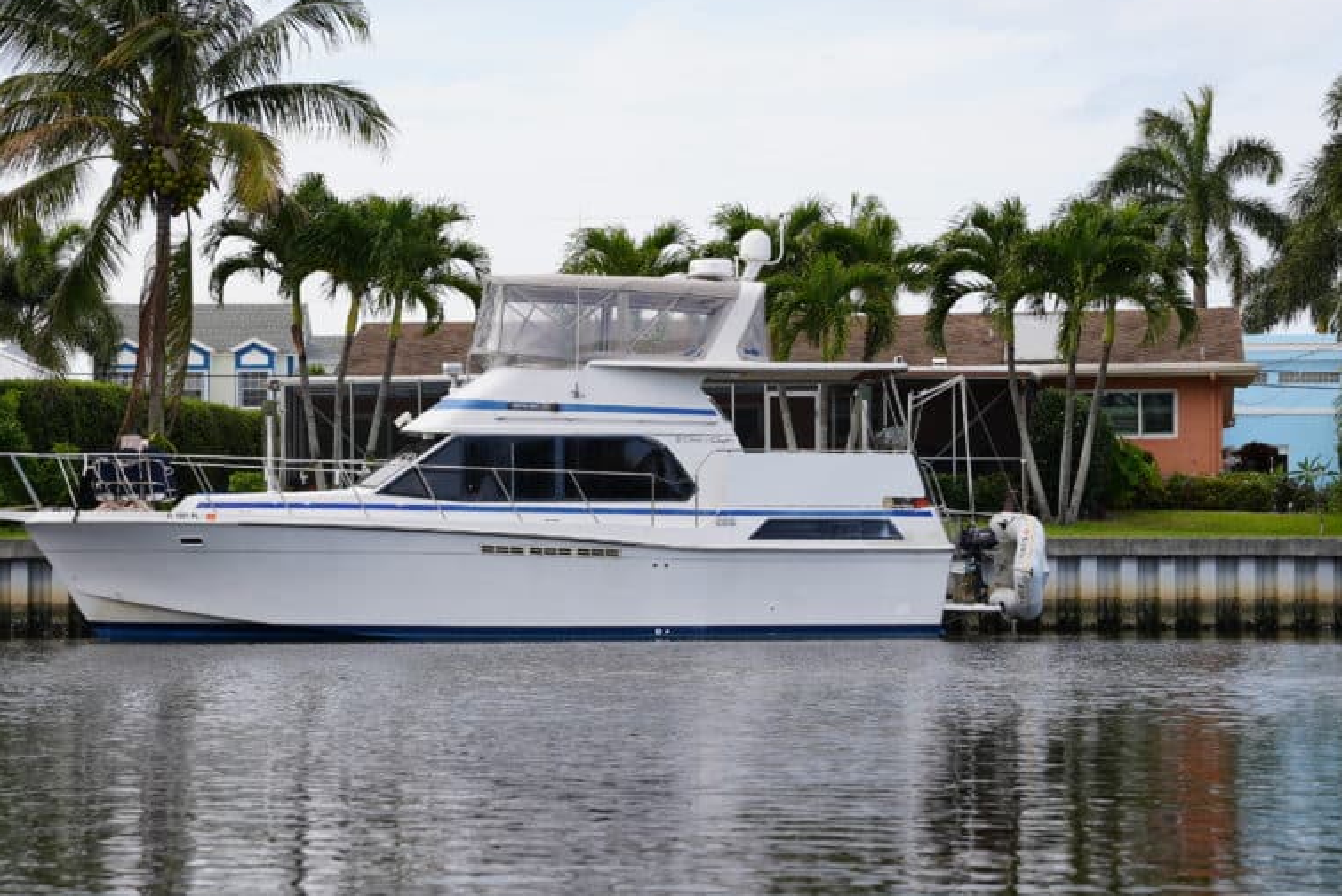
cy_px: 468
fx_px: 3543
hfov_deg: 21.4
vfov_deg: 14.4
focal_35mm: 95
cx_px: 594
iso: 80
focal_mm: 70
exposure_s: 1/250
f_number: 5
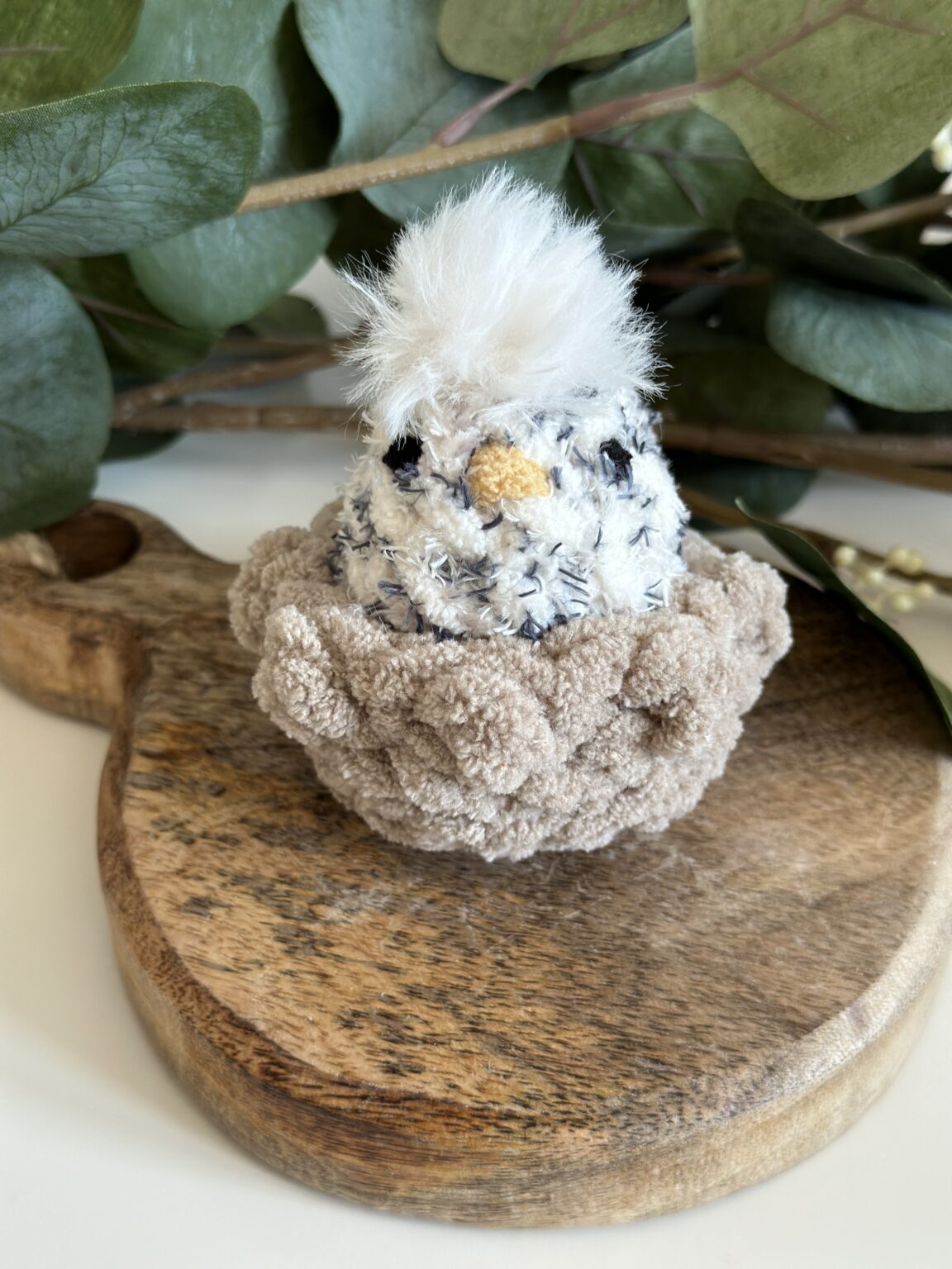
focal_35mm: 48
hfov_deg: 30.3
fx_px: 1760
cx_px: 476
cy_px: 634
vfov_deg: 39.7
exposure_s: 1/80
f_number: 1.78
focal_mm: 6.86
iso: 125
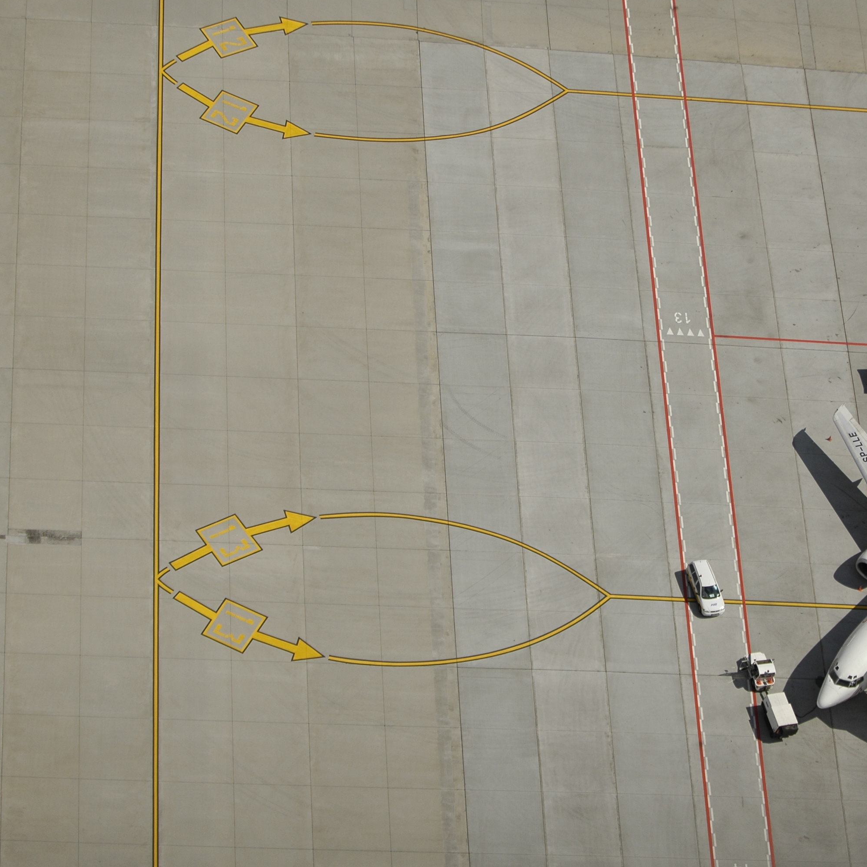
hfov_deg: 12.9
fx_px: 3825
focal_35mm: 135
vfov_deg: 12.9
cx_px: 592
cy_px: 431
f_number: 2.8
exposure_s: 1/8000
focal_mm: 70
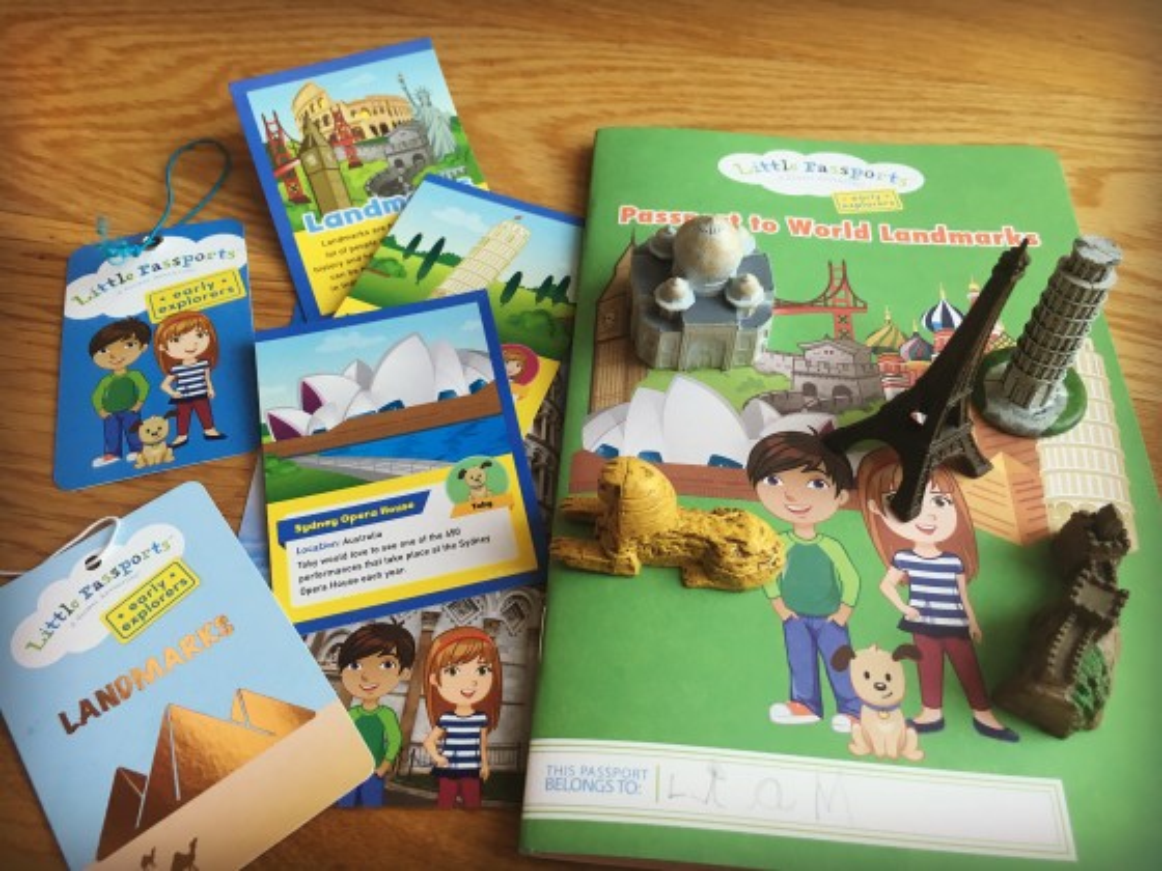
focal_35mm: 29
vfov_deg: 48.2
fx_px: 973
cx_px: 581
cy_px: 436
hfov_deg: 61.7
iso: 32
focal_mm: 4.15
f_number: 2.2
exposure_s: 1/33
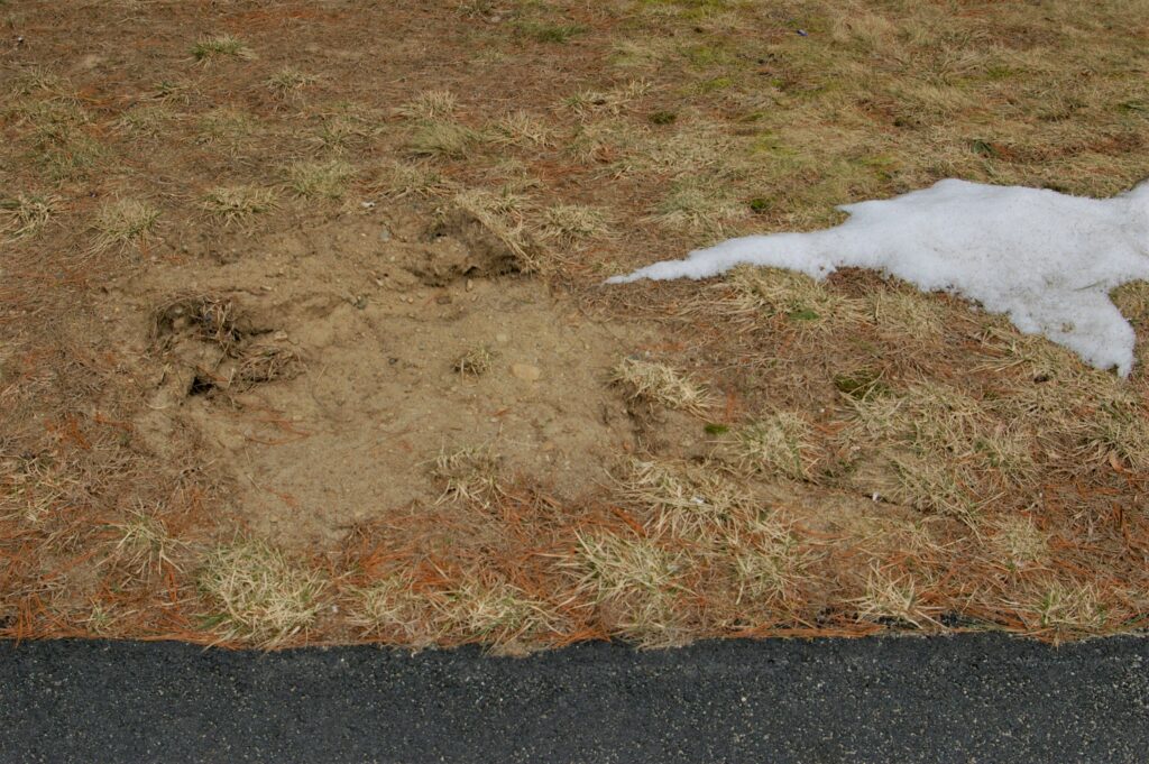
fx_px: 1483
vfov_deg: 28.9
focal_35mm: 46
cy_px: 382
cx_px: 574
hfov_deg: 42.4
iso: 200
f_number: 11
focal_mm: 31
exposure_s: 1/125
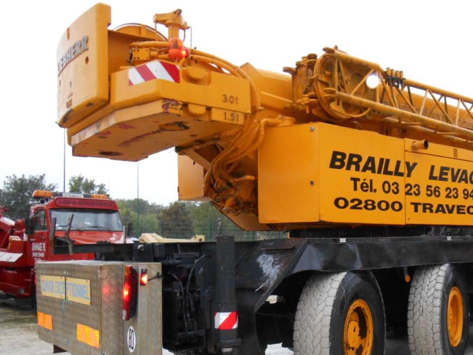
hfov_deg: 47.7
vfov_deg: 37.2
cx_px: 336
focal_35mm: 38
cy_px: 243
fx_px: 519
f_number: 3.4
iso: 320
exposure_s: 1/30
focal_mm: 4.7
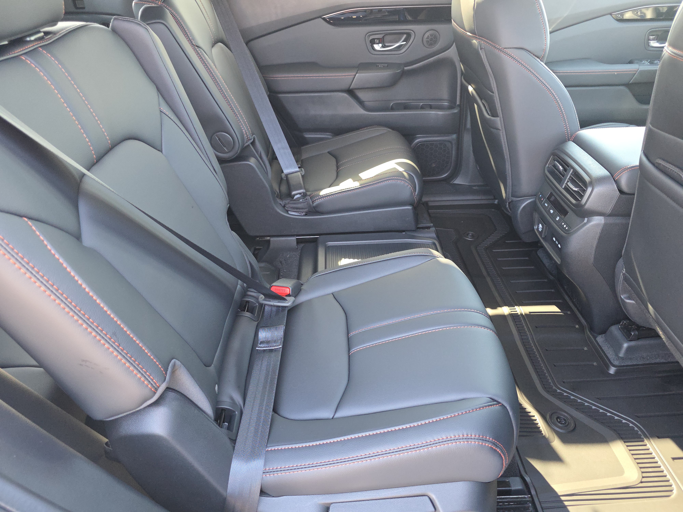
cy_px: 256
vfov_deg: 58.9
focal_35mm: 23
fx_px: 454
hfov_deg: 73.9
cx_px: 342
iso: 320
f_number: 1.7
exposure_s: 1/120
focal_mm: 6.3
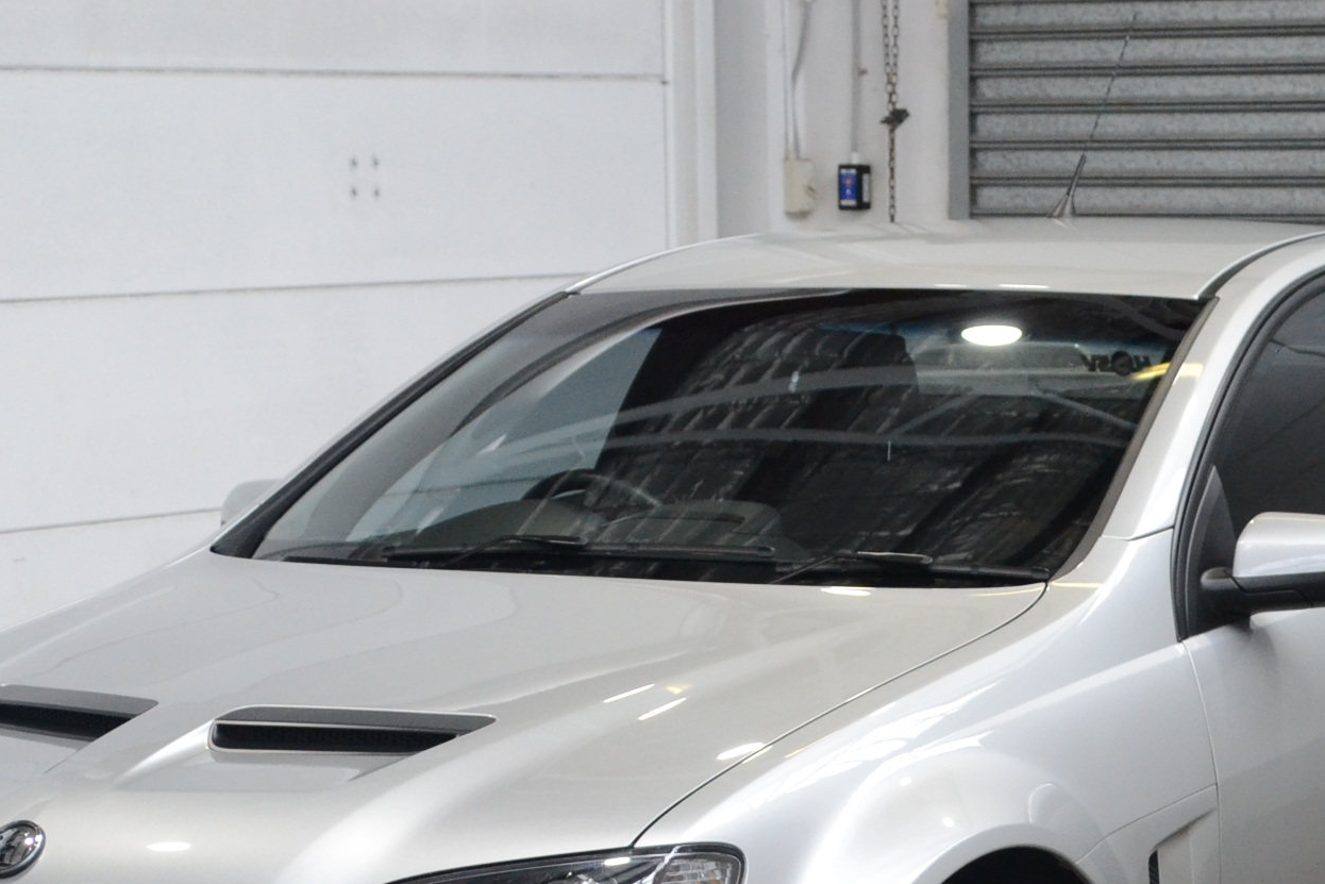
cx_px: 782
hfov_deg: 16.8
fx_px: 4490
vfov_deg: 11.2
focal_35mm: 122
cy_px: 813
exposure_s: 1/320
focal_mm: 44
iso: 1600
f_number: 5.3
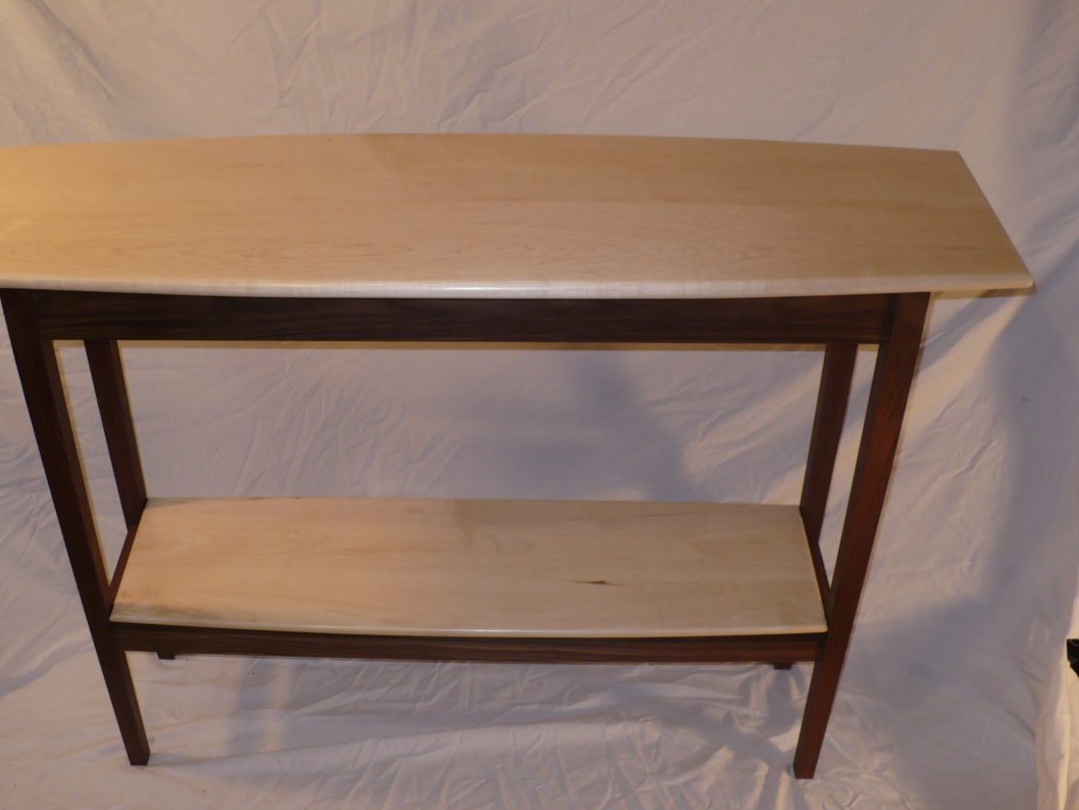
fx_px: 1309
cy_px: 361
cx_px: 468
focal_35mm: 42
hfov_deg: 44.7
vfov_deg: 34.3
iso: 100
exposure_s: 1/30
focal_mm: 6.1
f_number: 2.8
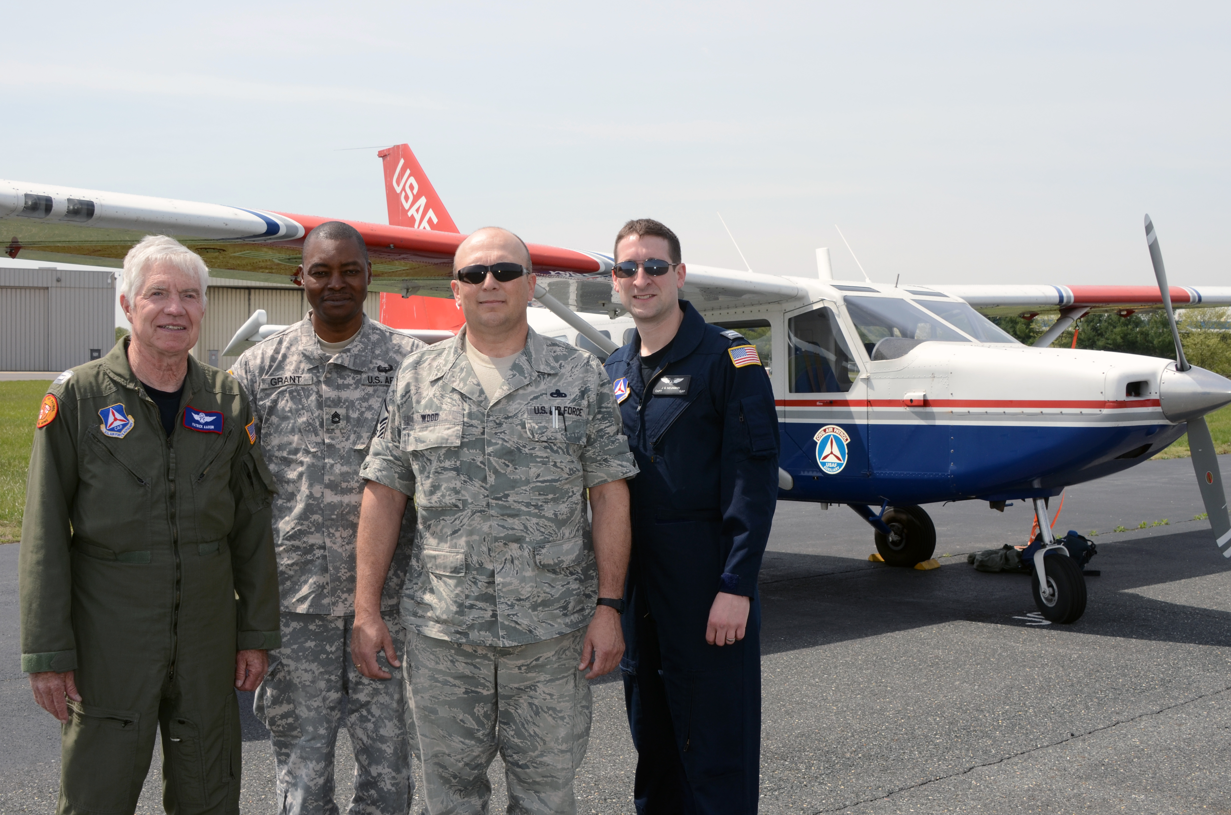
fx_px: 1433
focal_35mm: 42
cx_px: 616
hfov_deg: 46.5
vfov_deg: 31.8
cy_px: 408
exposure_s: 1/250
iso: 200
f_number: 9
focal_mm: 28
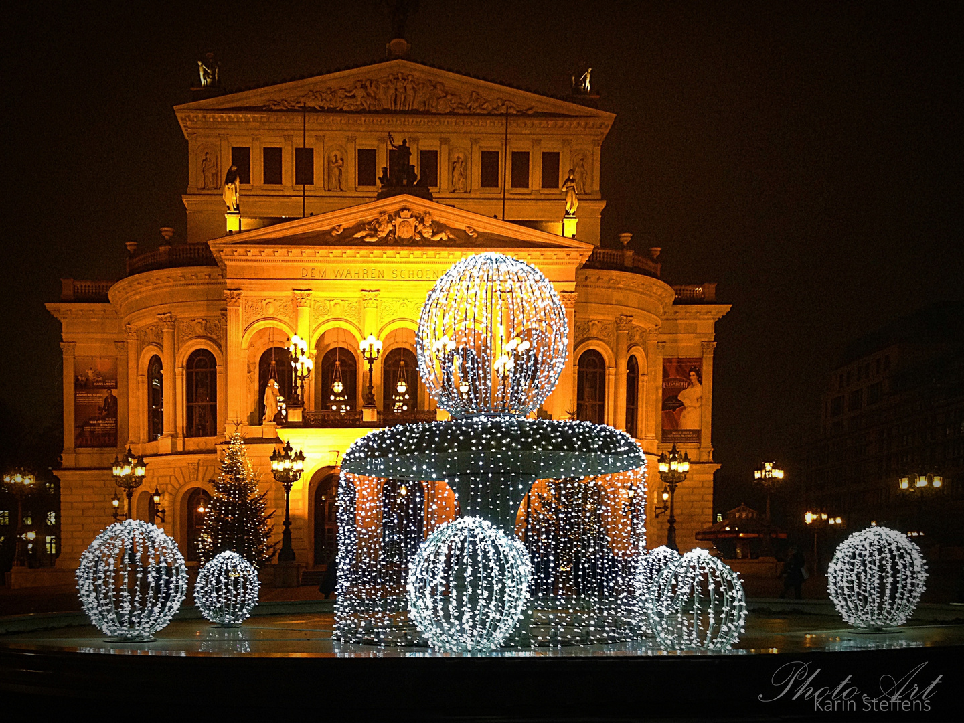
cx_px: 482
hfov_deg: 52.6
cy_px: 362
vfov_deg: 40.7
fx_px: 975
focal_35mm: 35
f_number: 2.4
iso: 200
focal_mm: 4.28
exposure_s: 1/20
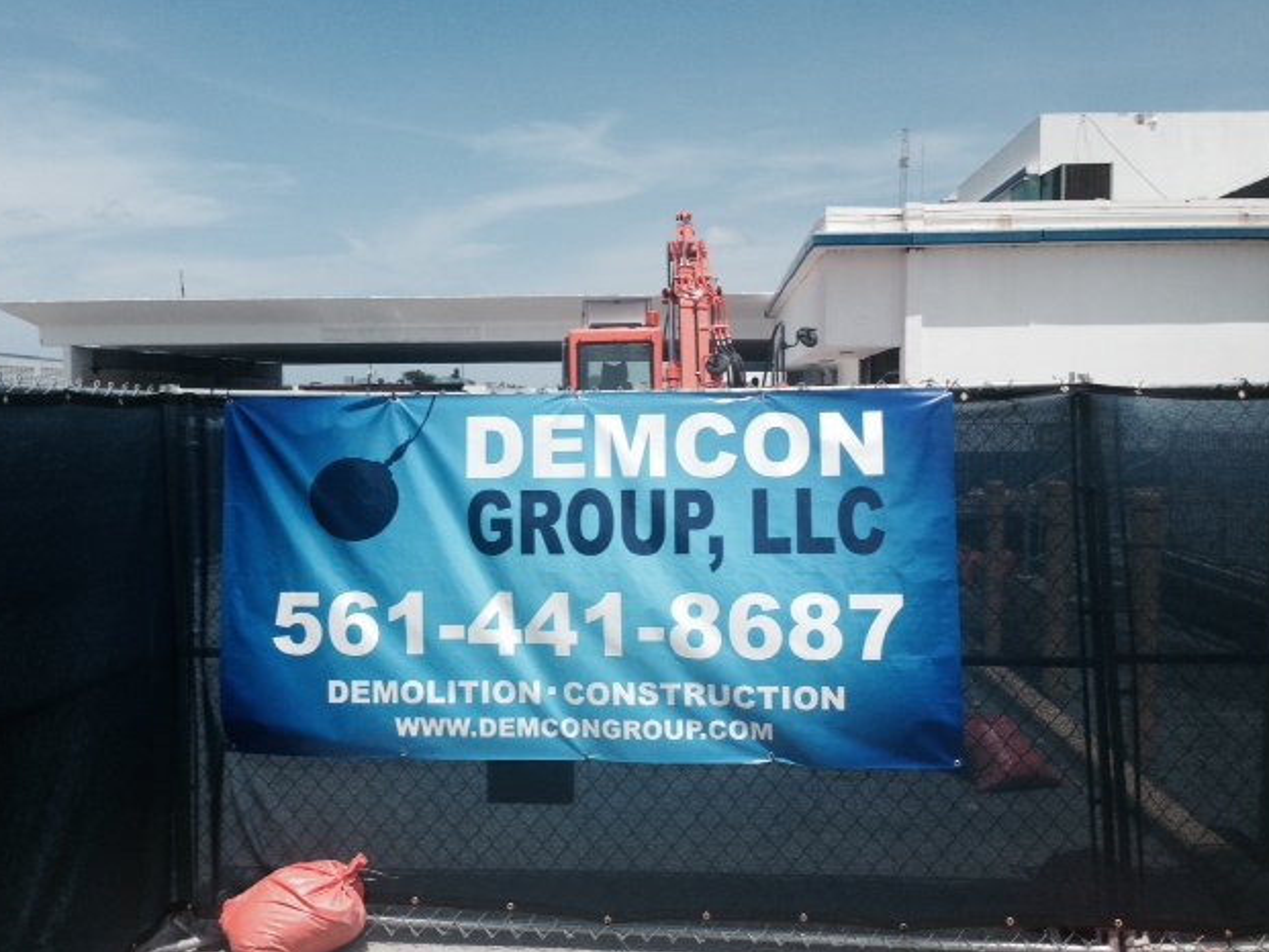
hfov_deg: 53.9
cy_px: 470
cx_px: 627
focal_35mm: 34
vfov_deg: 41.8
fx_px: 1247
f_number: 2.4
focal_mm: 4.12
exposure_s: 1/2710
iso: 50
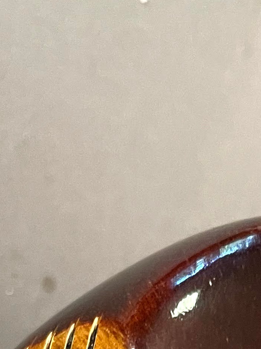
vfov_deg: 15.5
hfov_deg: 13.1
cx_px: 200
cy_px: 580
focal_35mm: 113
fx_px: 1136
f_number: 1.6
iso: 250
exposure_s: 1/60
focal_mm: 4.2
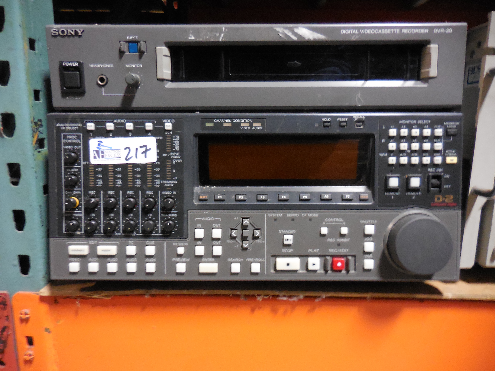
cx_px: 248
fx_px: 357
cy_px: 186
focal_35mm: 25
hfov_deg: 69.4
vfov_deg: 54.9
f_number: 3.3
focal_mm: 4.5
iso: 800
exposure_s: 1/6
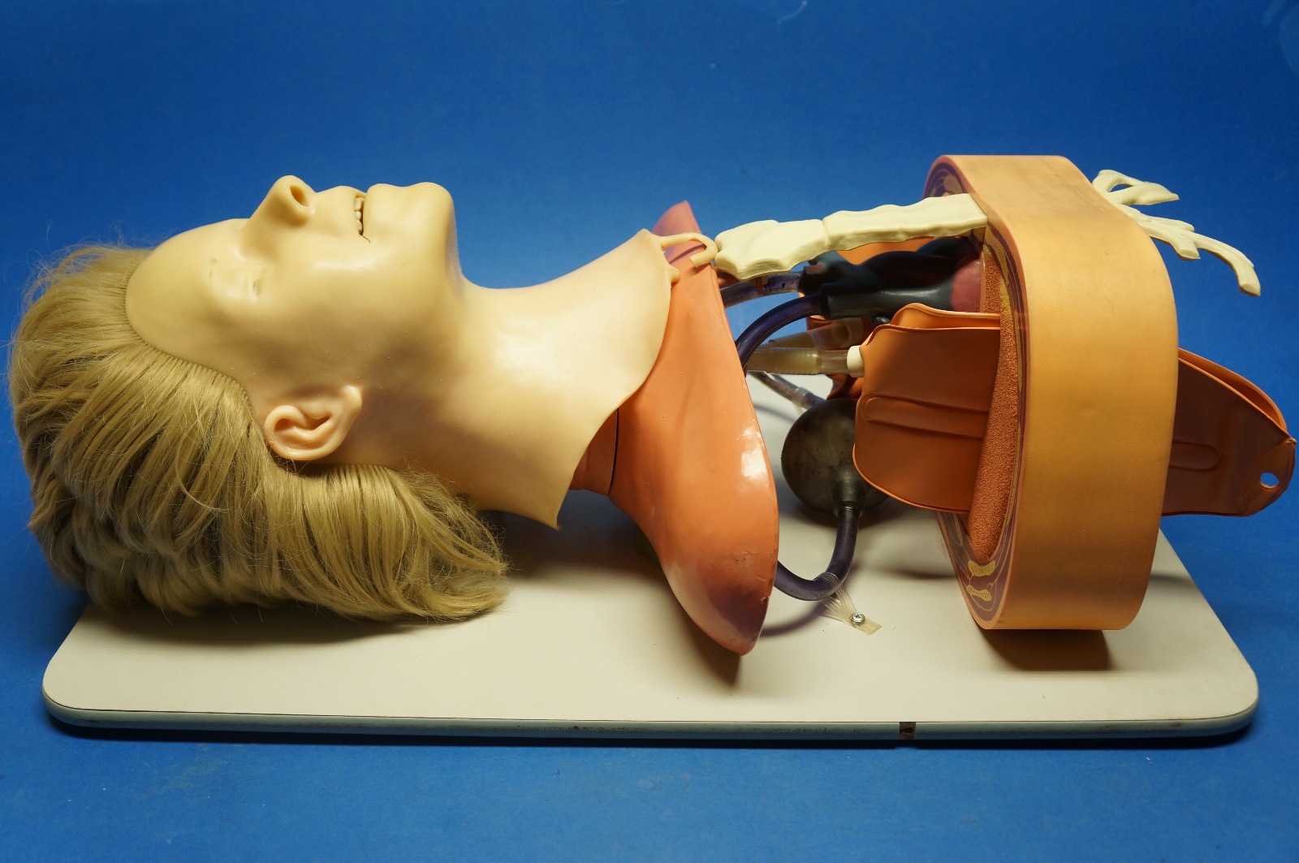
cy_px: 432
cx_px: 650
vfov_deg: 39.9
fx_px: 1189
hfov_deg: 57.3
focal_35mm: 33
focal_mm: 22
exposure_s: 1/60
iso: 400
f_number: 4
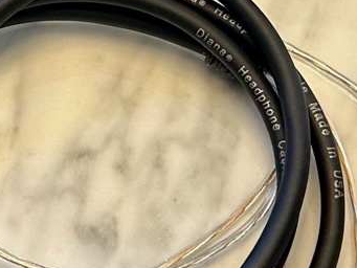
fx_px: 1465
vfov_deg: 10.3
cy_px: -18
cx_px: 45
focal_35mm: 142
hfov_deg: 13.8
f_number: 1.78
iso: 200
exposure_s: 1/120
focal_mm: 6.86
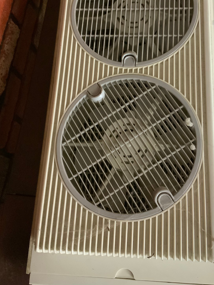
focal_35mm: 40
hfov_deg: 35.8
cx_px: 129
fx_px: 330
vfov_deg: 46.3
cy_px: 104
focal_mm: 3
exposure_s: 1/30
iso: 500
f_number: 1.8
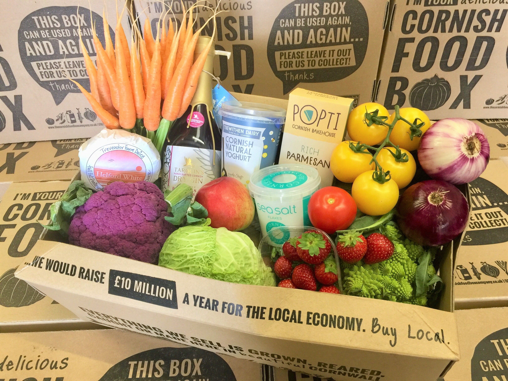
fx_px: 426
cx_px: 254
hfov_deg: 61.7
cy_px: 190
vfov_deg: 48.2
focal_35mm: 29
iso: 64
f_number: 2.2
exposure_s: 1/17
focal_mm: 4.15
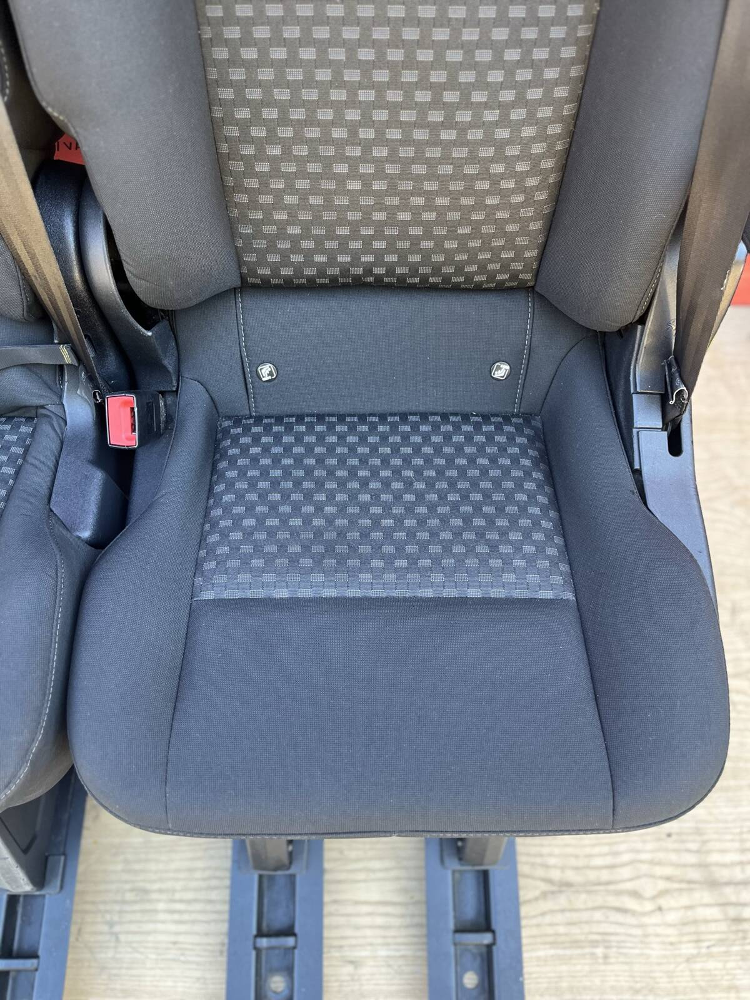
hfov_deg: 53.1
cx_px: 375
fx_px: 751
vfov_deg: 67.3
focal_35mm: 26
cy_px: 500
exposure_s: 1/105
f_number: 1.6
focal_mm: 5.1
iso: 125
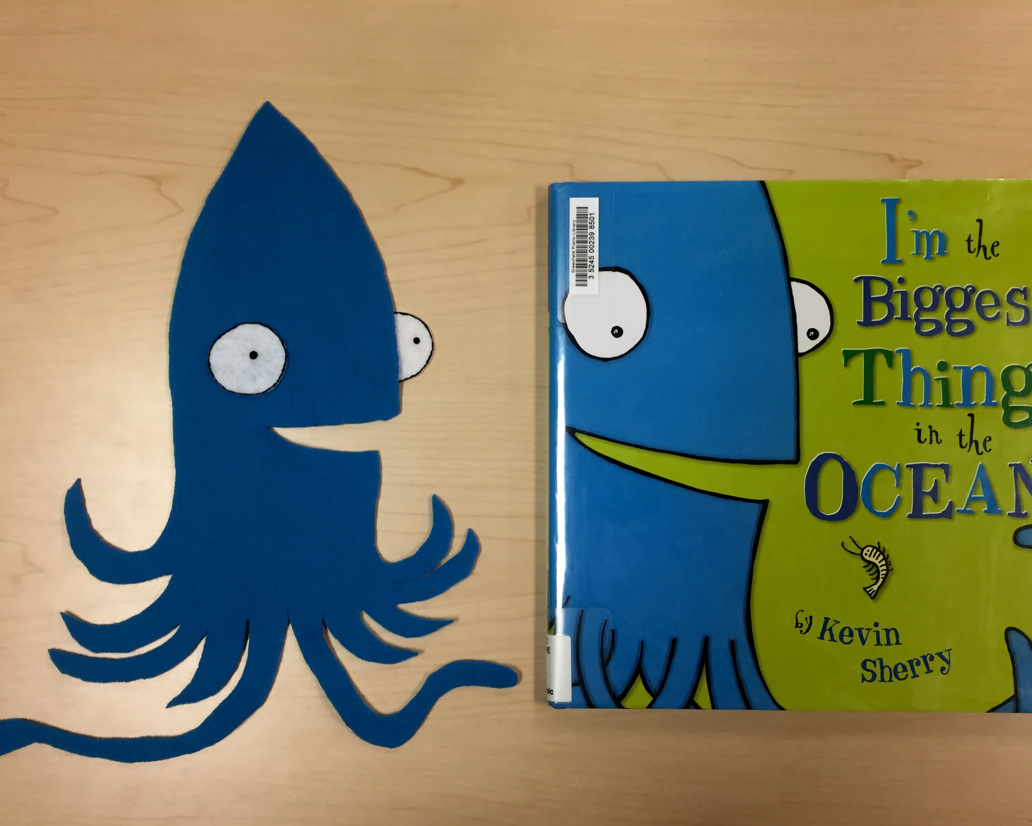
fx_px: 947
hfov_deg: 57.2
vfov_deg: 47.1
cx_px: 523
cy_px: 420
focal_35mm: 31
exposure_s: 1/30
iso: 80
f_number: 2.2
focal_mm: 4.15
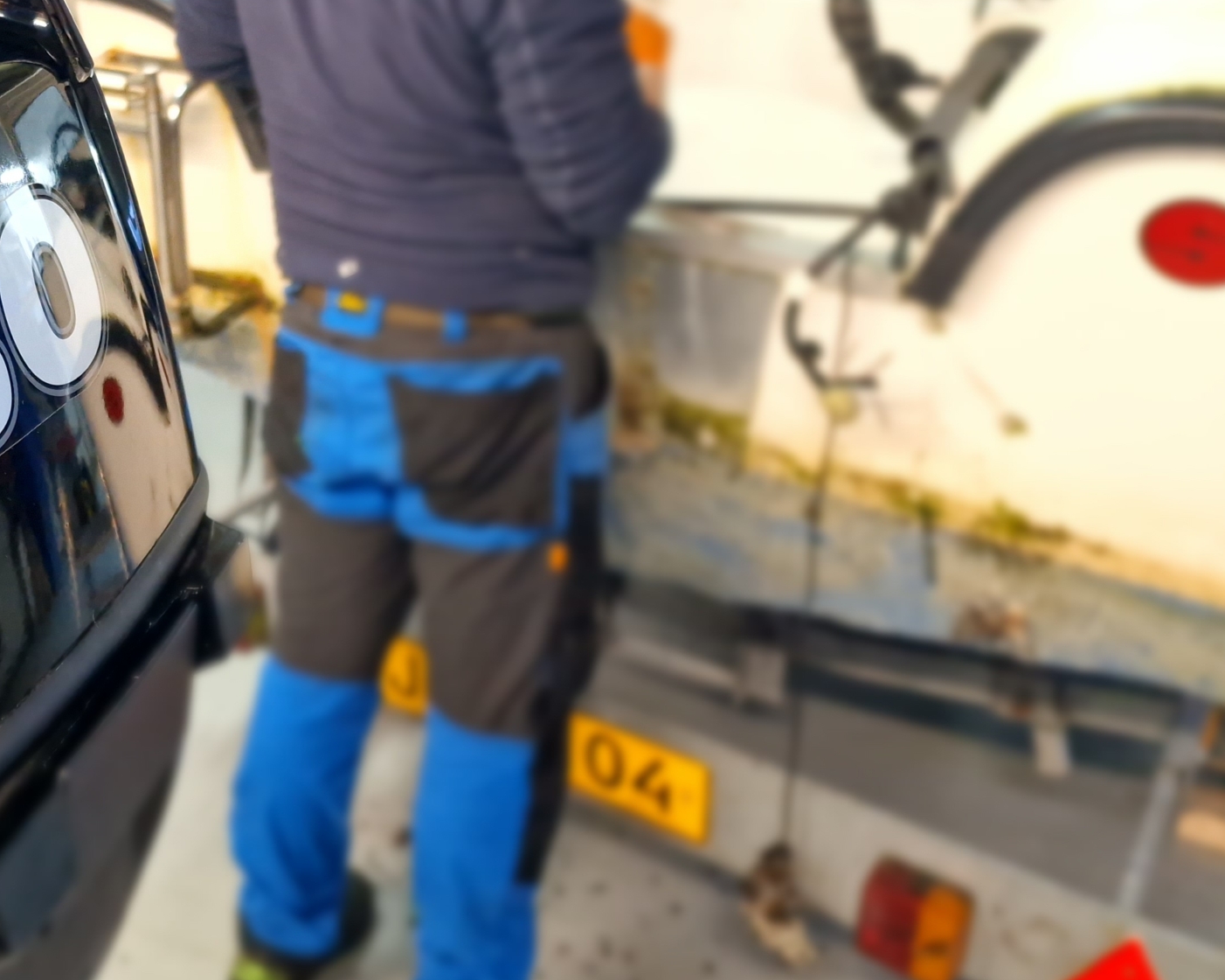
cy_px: 184
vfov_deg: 35.2
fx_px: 1486
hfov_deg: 41.2
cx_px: 114
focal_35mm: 41
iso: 320
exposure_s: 1/33
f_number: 1.8
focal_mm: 6.4
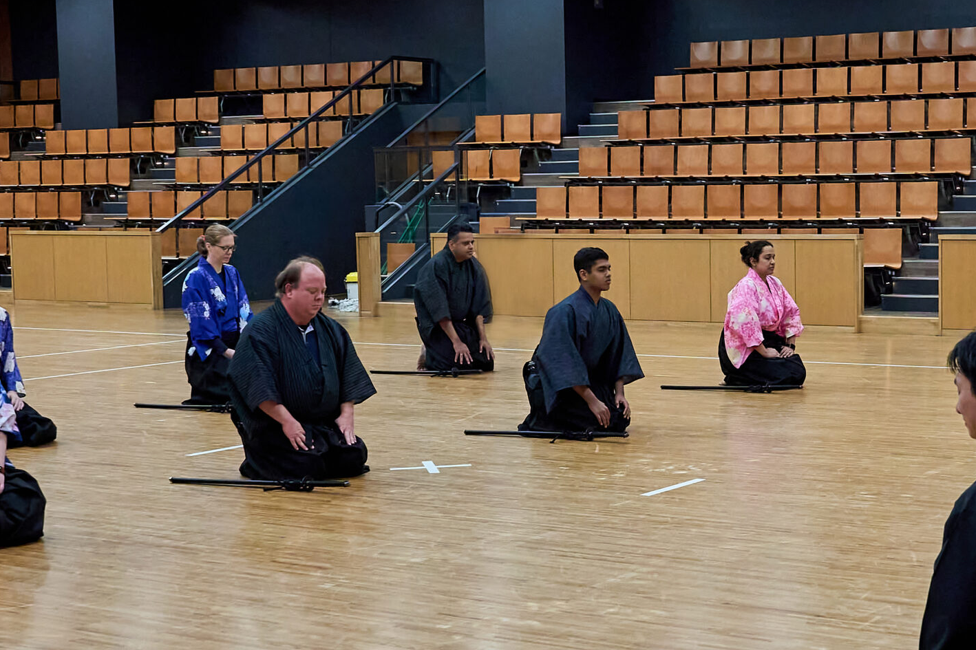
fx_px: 1762
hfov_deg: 30.5
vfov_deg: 20.9
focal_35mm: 65
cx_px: 708
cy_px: 351
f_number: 5
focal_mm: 24
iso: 3200
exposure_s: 1/500
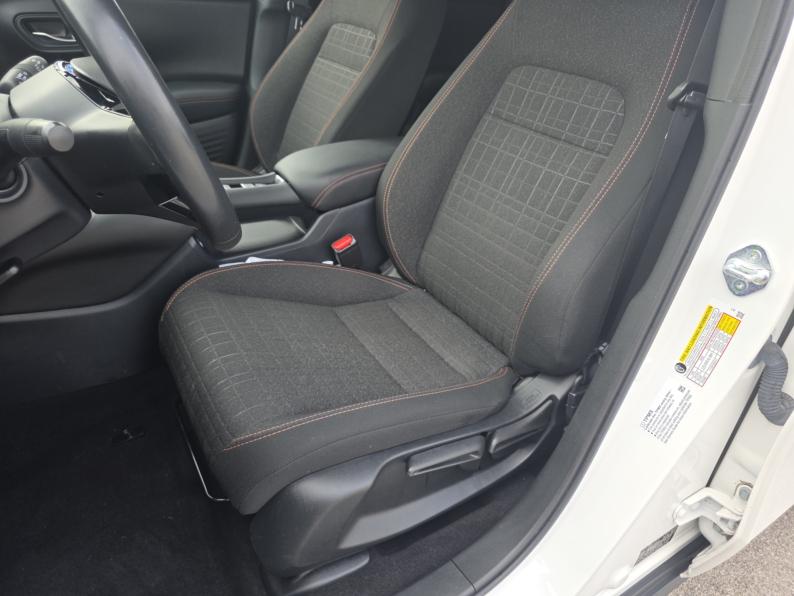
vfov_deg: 58.9
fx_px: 528
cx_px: 397
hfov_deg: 73.9
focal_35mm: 23
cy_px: 298
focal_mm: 6.3
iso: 32
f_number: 1.7
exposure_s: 1/180
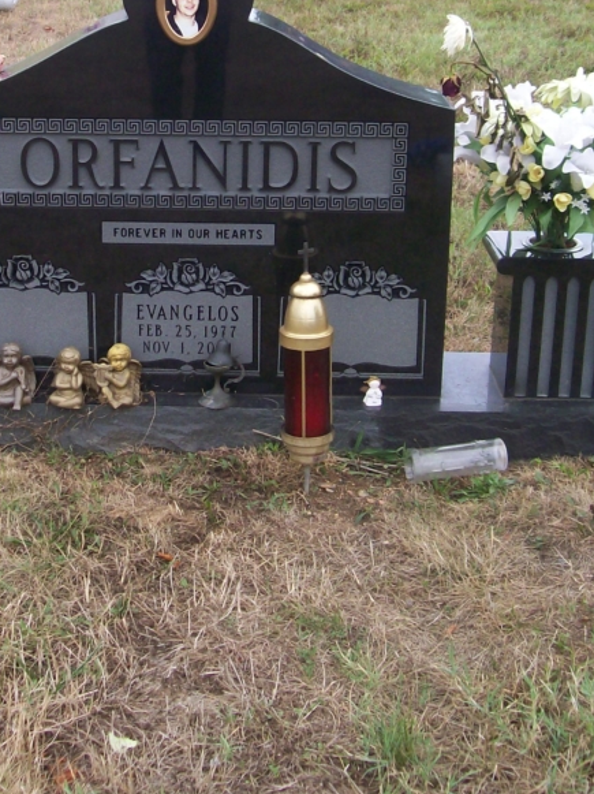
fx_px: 1420
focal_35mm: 62
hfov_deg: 23.5
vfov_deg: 30.7
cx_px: 175
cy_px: 204
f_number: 2.7
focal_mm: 6
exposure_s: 1/562
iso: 80
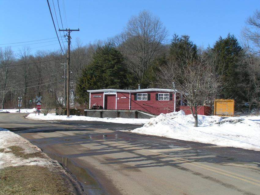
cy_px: 98
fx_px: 353
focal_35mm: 47
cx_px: 130
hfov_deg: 40.4
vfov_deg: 30.9
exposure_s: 1/400
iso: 50
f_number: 5.6
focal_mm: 7.3
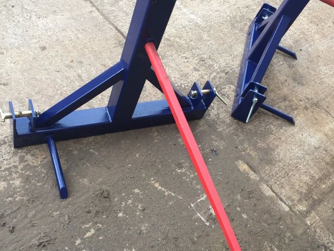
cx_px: 167
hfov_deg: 61.7
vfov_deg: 48.2
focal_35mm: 29
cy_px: 126
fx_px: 280
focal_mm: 4.15
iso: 32
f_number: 2.2
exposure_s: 1/214
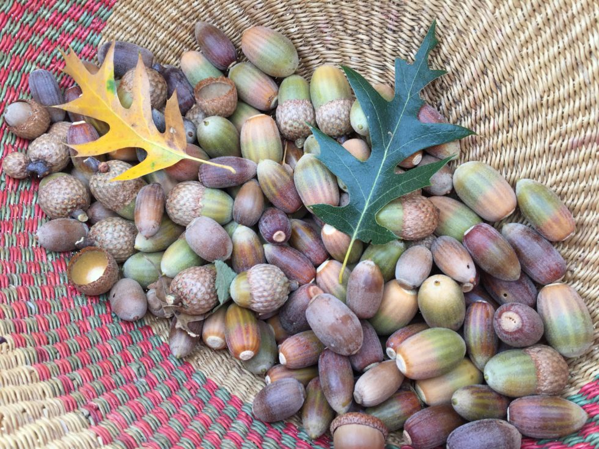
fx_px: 502
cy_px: 224
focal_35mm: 29
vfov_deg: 48.2
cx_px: 300
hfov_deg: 61.7
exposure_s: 1/120
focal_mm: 4.15
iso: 50
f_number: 2.2
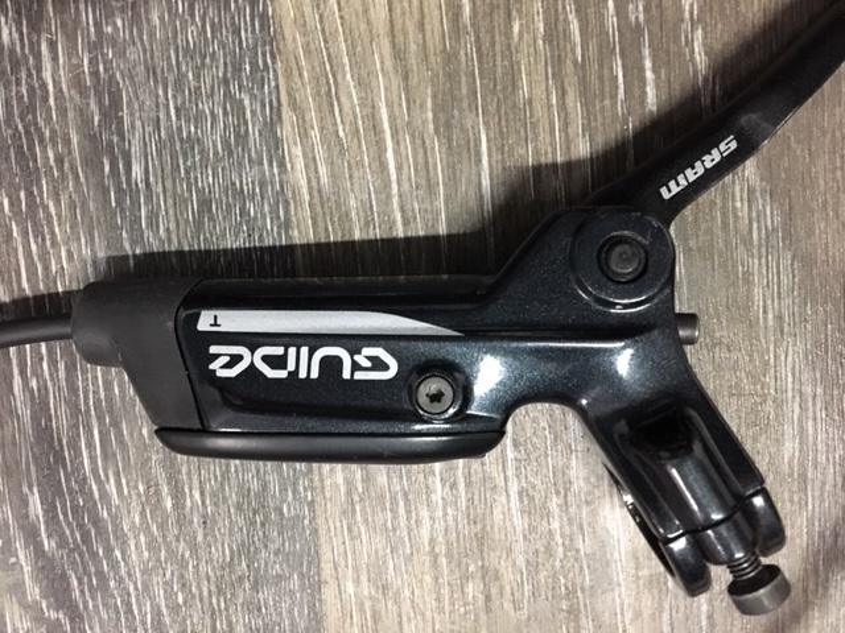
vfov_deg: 48.2
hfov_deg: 61.7
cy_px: 316
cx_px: 422
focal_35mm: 29
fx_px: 708
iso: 320
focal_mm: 4.15
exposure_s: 1/15
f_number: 2.2
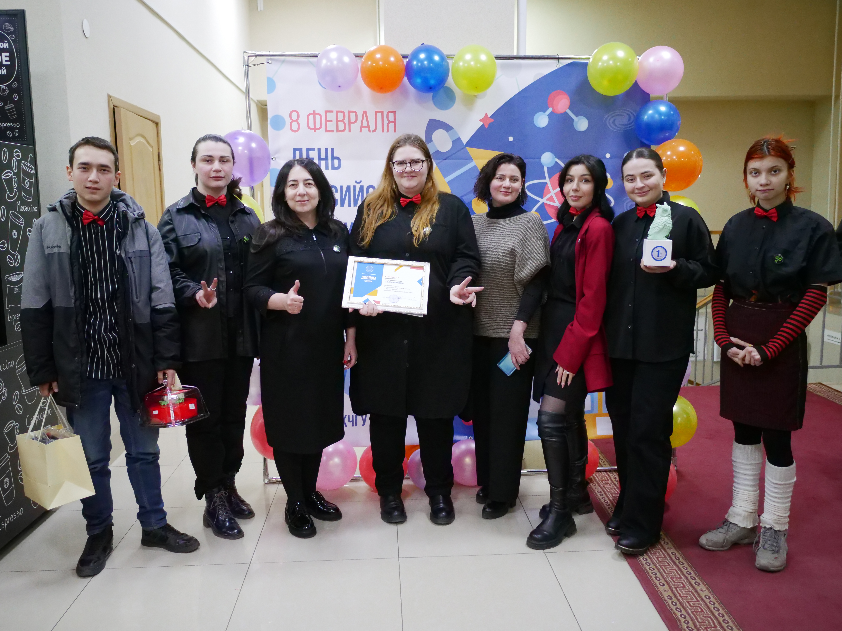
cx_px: 421
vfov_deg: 46.8
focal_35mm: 30
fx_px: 730
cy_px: 316
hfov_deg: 60.0
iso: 4000
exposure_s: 1/250
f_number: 1.7
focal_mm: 15
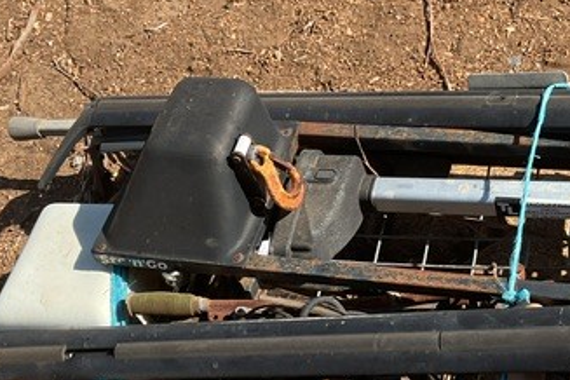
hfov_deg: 33.8
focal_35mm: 59
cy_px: 328
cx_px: 357
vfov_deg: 22.5
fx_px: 934
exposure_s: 1/1221
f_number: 1.8
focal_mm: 3
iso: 16
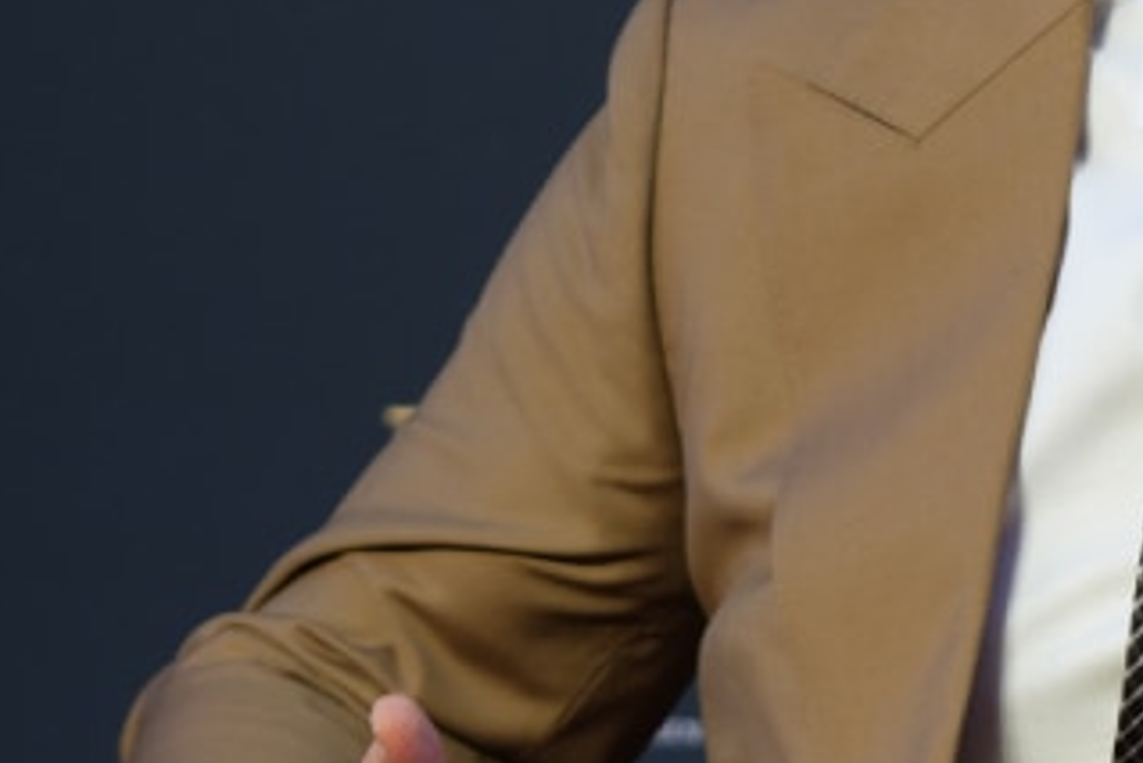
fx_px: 8957
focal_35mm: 282
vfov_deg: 4.9
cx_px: 2100
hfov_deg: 7.1
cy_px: 467
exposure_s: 1/250
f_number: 2.8
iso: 100
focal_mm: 72
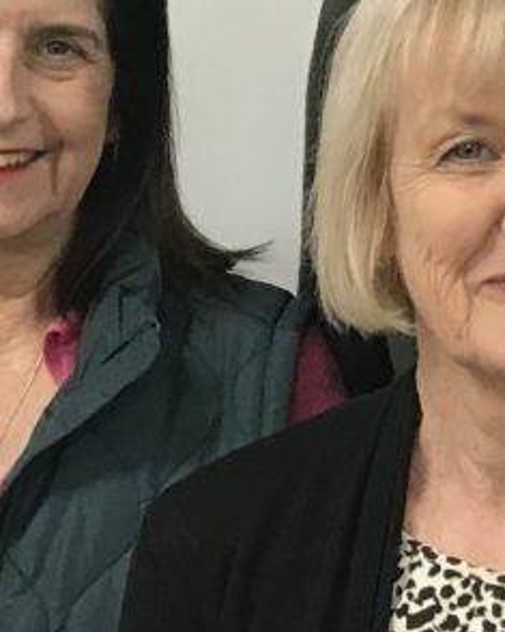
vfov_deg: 13.5
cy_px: 241
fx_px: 2673
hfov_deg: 10.6
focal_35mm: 143
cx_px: -69
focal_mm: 3.99
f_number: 1.8
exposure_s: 1/25
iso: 40
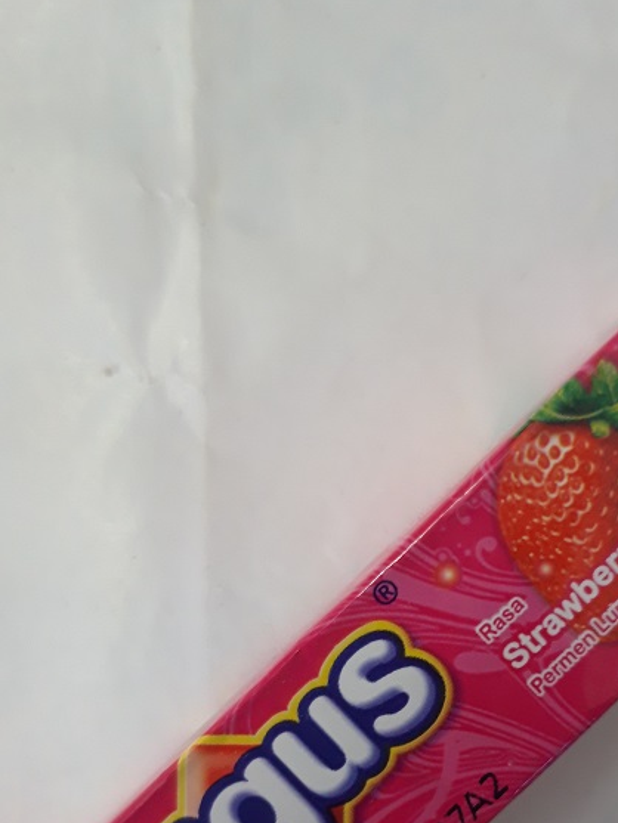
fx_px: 1023
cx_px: 405
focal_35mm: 43
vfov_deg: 42.1
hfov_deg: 33.4
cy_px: 644
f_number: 1.7
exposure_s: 1/50
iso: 125
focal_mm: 3.93
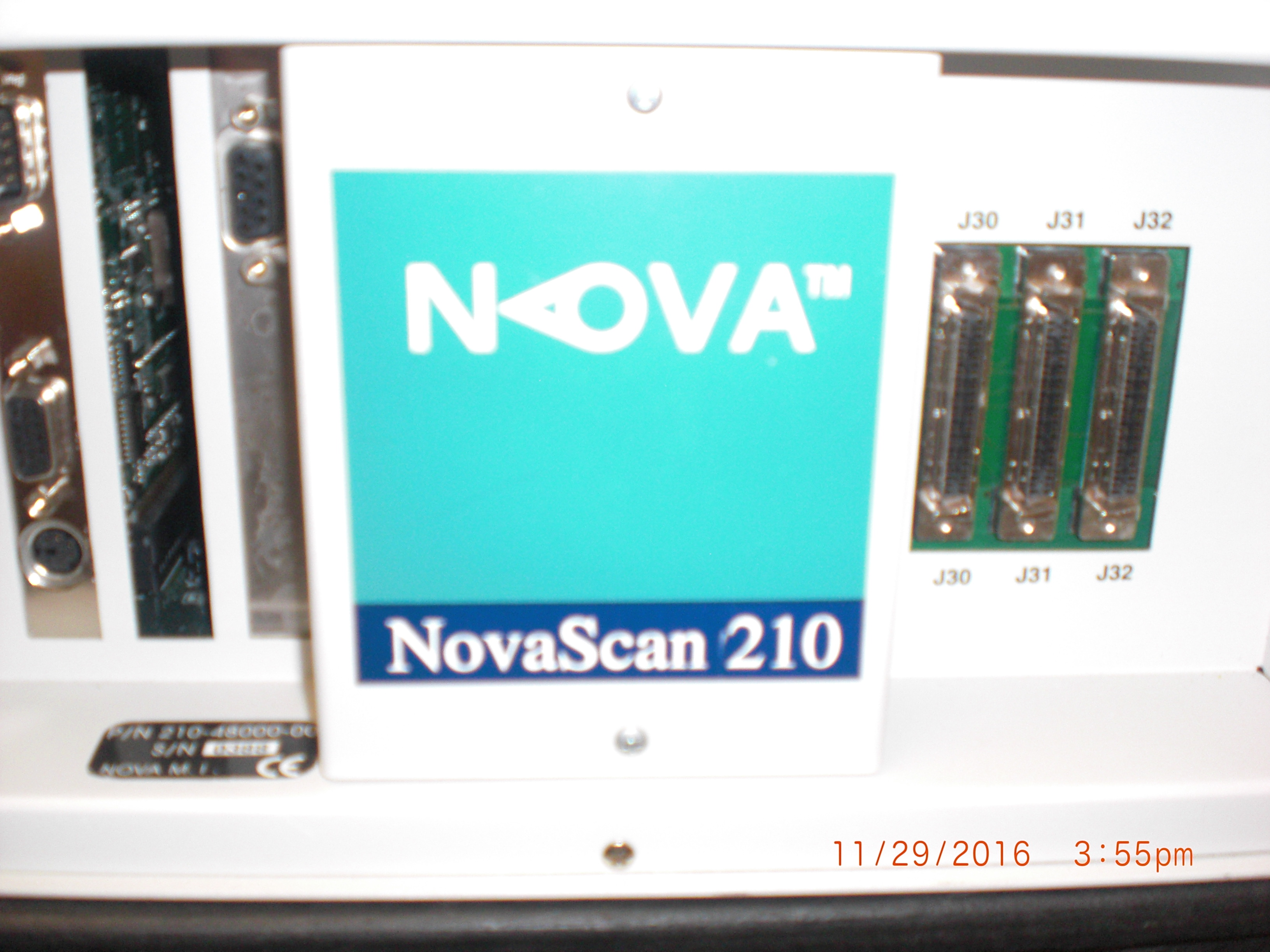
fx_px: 1394
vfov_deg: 37.7
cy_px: 476
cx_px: 635
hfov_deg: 49.0
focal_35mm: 38
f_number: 3.1
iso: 200
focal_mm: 6.3
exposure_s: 1/60
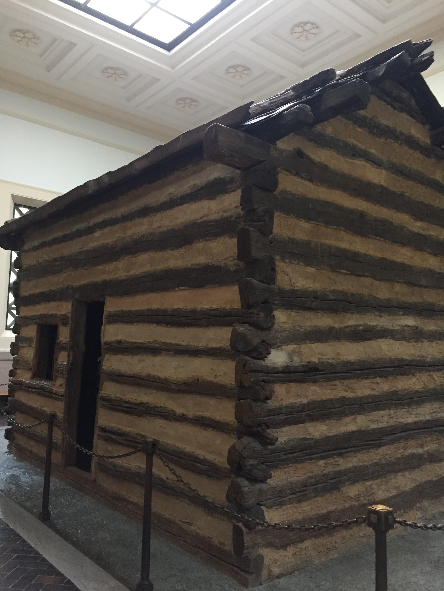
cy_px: 296
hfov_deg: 48.2
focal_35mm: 29
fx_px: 496
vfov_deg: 61.7
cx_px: 222
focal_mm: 4.15
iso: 250
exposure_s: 1/24
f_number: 2.2
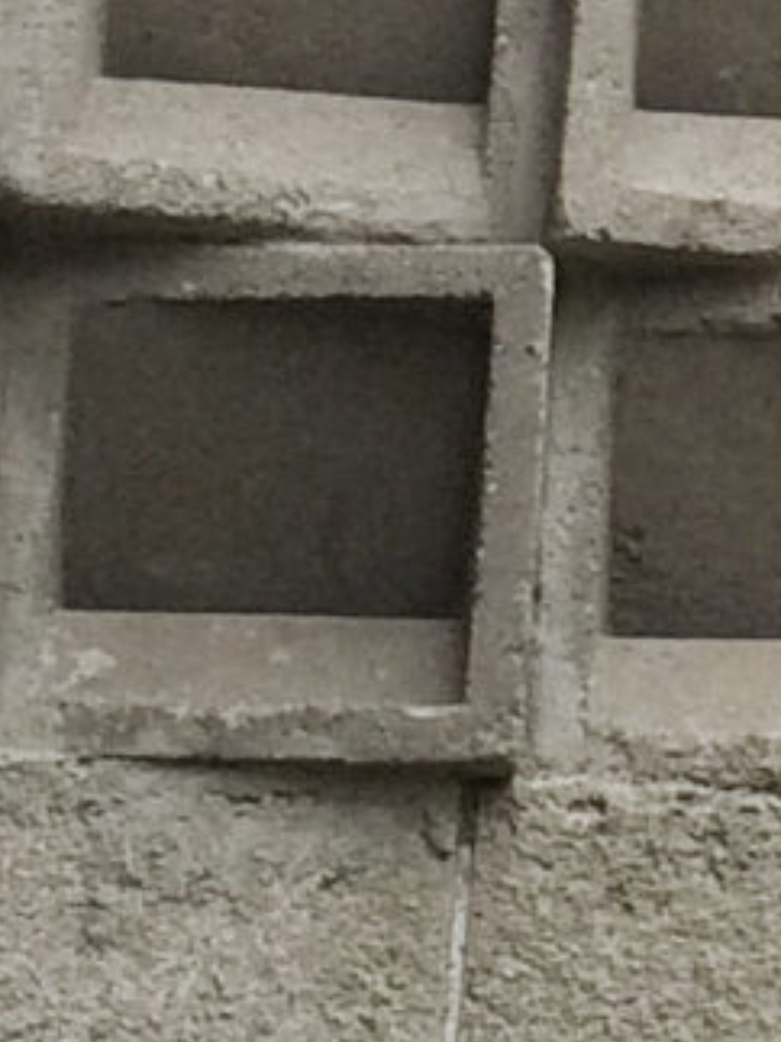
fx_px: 7164
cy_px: -300
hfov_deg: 6.1
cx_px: 1598
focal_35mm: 238
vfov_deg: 8.2
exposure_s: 1/1325
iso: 32
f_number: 2.2
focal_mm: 4.12
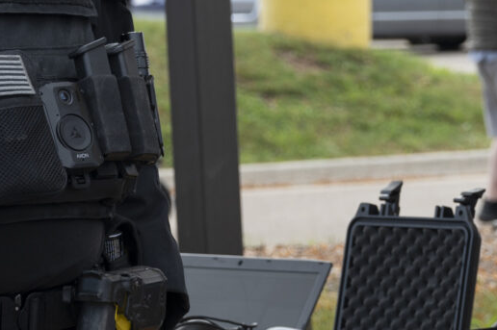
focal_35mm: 270
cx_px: 383
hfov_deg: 7.6
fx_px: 3724
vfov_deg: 5.1
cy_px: 131
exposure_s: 1/250
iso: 100
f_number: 5.6
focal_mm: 68
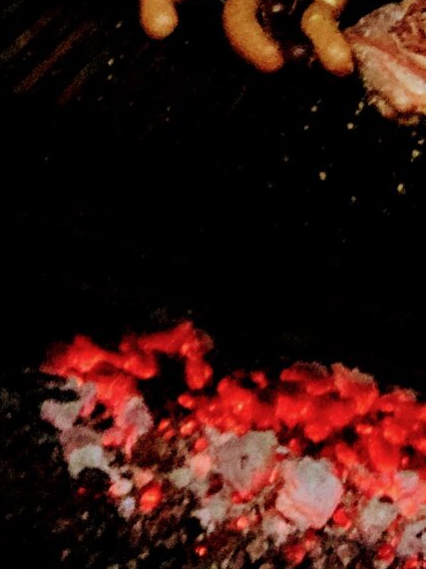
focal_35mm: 115
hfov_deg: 12.7
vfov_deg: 16.4
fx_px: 1888
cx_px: 406
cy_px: -107
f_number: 2.2
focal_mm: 2.87
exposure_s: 1/25
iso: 320
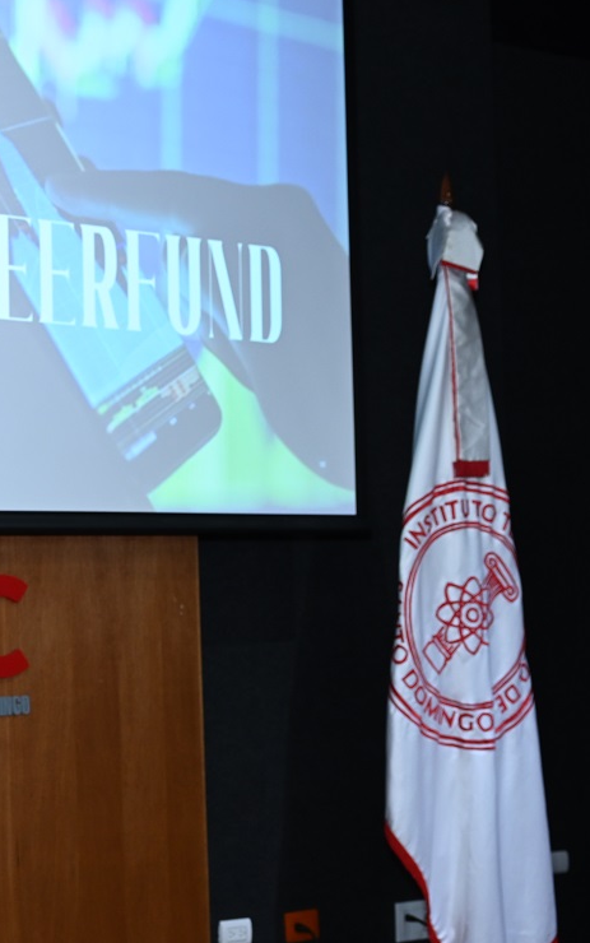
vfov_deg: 29.0
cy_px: 452
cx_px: -159
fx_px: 1825
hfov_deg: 17.3
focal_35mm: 71
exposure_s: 1/125
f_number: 5.6
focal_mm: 43
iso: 1600
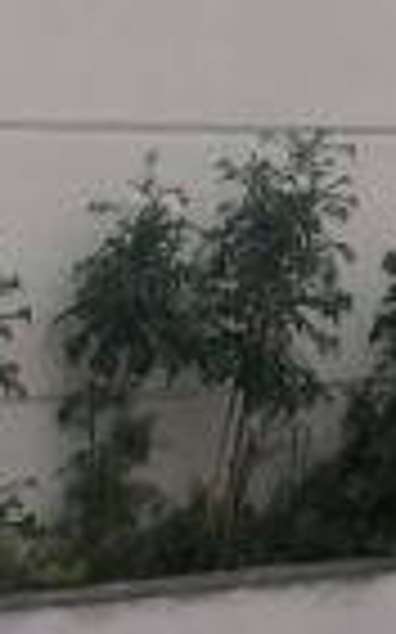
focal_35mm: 211
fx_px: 3647
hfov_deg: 5.6
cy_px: -1781
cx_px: 1449
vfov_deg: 7.5
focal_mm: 3.93
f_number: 1.7
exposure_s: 1/458
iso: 40
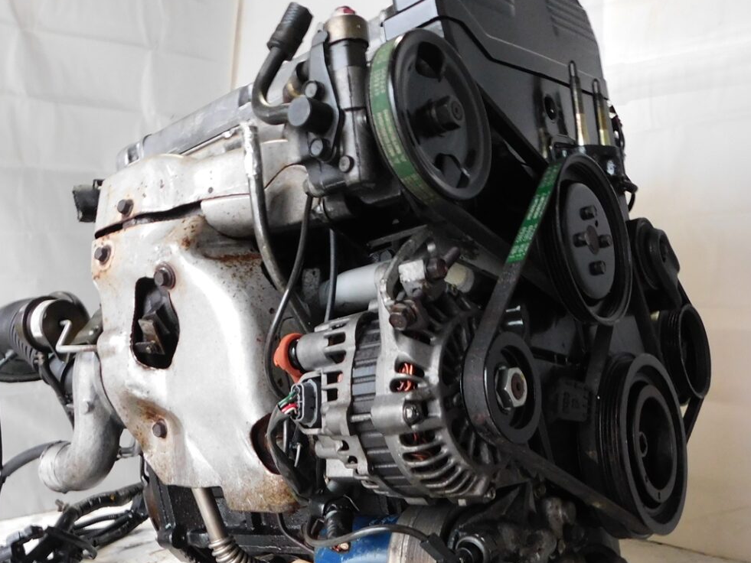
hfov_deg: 51.3
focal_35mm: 36
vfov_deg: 39.4
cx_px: 361
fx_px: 781
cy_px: 346
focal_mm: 4
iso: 450
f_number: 3
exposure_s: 1/8
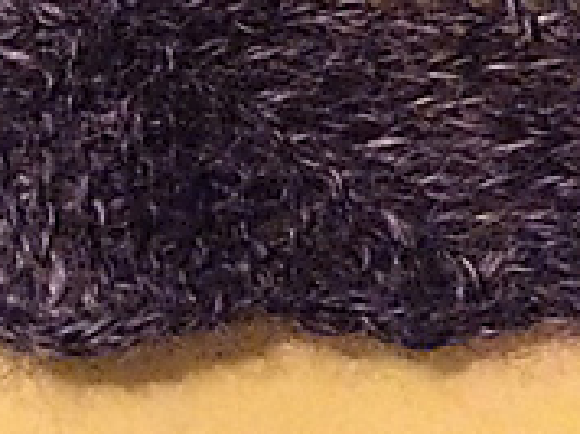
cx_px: 394
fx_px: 1924
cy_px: -251
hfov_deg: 17.1
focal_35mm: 115
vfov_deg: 12.1
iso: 640
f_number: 2.4
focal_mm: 3.3
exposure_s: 1/15
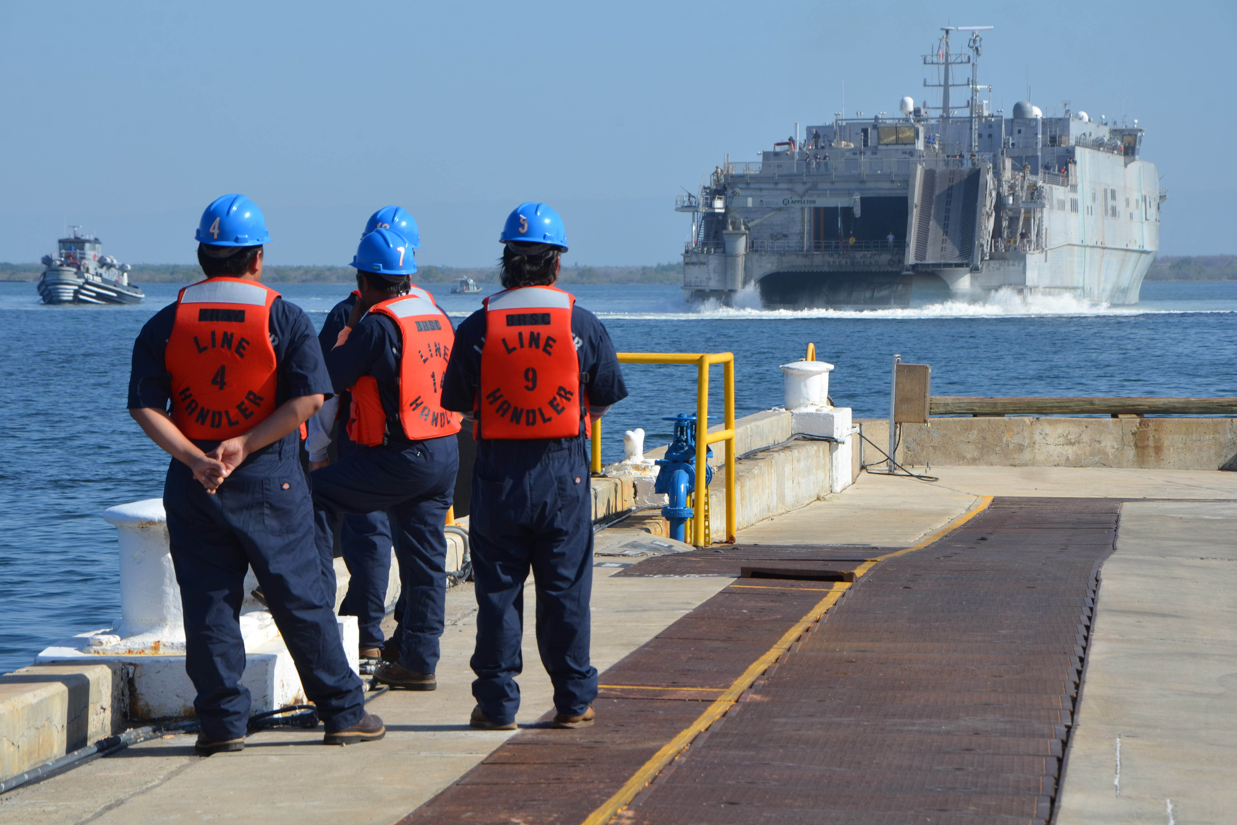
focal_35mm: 159
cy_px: 413
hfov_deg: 13.0
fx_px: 5446
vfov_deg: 8.7
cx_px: 614
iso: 200
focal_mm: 105
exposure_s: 1/400
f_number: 10
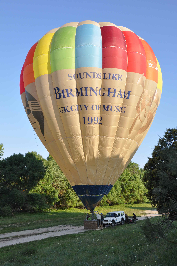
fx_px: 244
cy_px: 133
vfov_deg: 57.3
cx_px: 88
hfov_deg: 39.9
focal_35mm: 33
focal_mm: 22
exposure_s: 1/400
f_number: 10
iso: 500
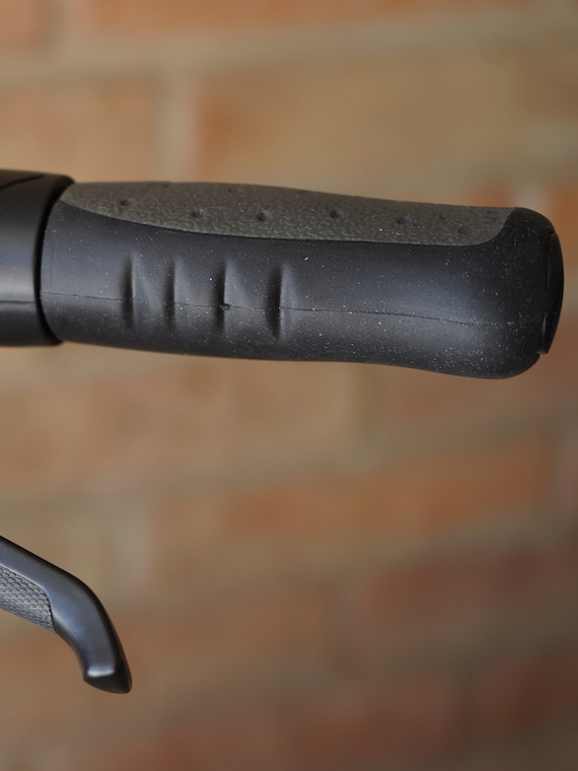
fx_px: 1514
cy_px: 402
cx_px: -44
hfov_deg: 20.7
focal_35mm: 68
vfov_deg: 28.6
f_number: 4.5
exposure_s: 1/60
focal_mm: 42
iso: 160
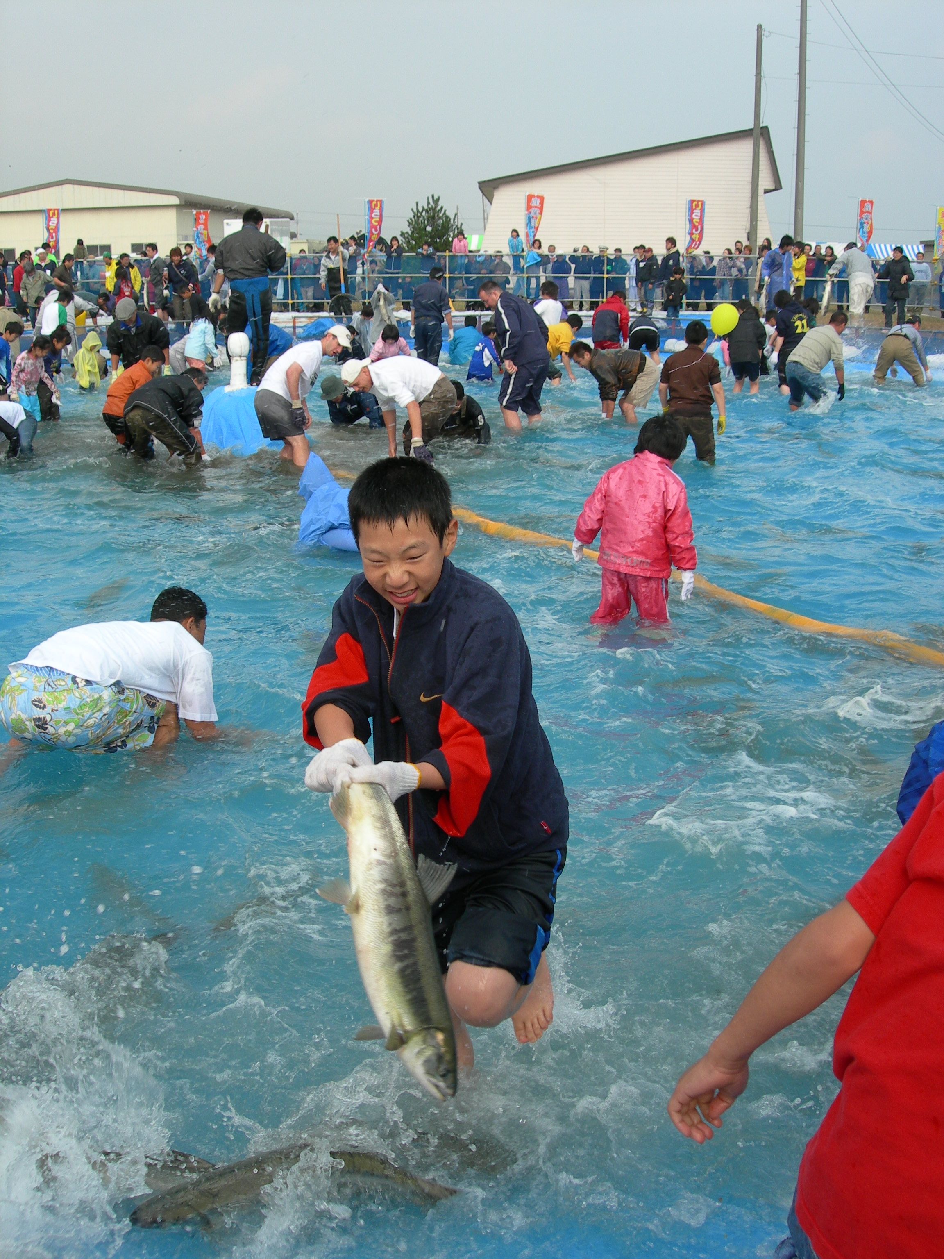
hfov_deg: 37.7
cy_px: 630
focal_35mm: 38
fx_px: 1382
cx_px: 472
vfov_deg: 49.0
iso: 50
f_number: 4.8
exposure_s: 1/328
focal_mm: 7.8
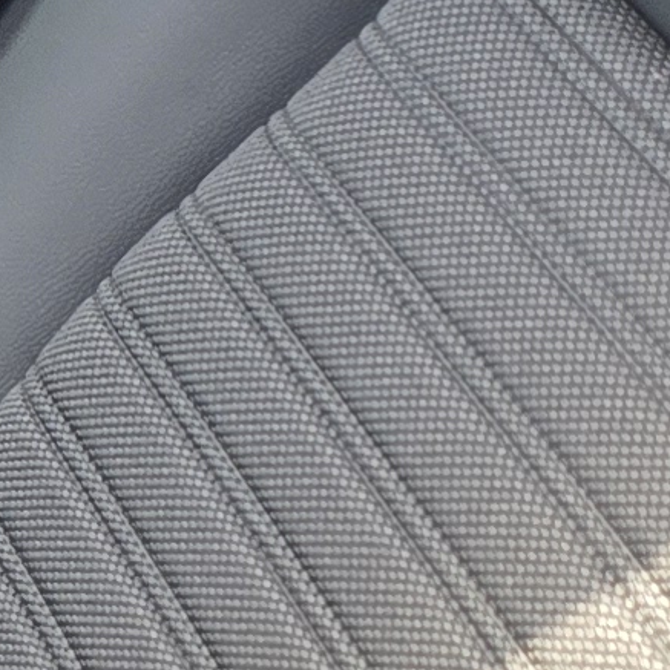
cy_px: 129
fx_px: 4073
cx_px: -912
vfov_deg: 9.4
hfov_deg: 8.6
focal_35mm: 186
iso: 64
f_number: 1.7
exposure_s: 1/180
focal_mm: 6.3
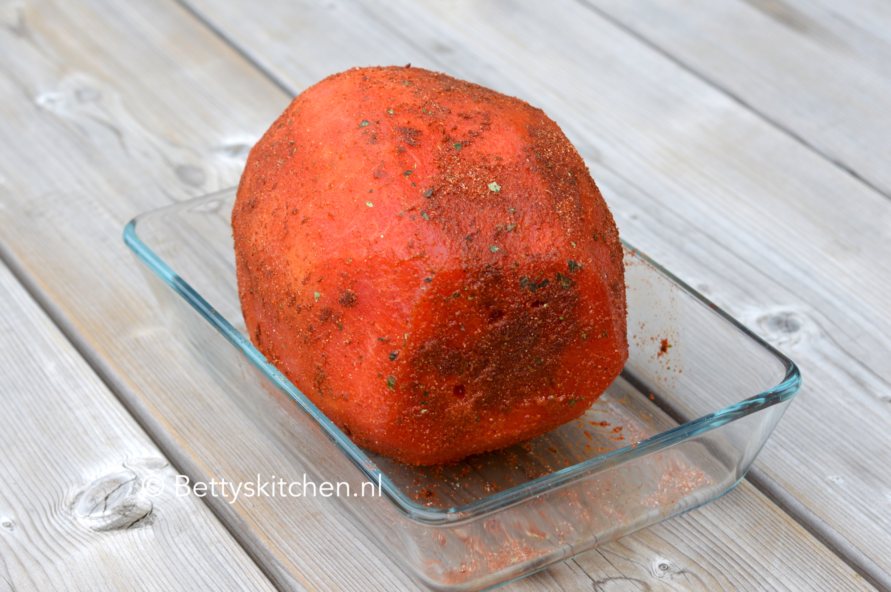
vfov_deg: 18.1
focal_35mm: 75
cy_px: 296
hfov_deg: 27.0
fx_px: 1854
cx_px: 446
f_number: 5.6
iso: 140
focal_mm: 50
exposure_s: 1/125
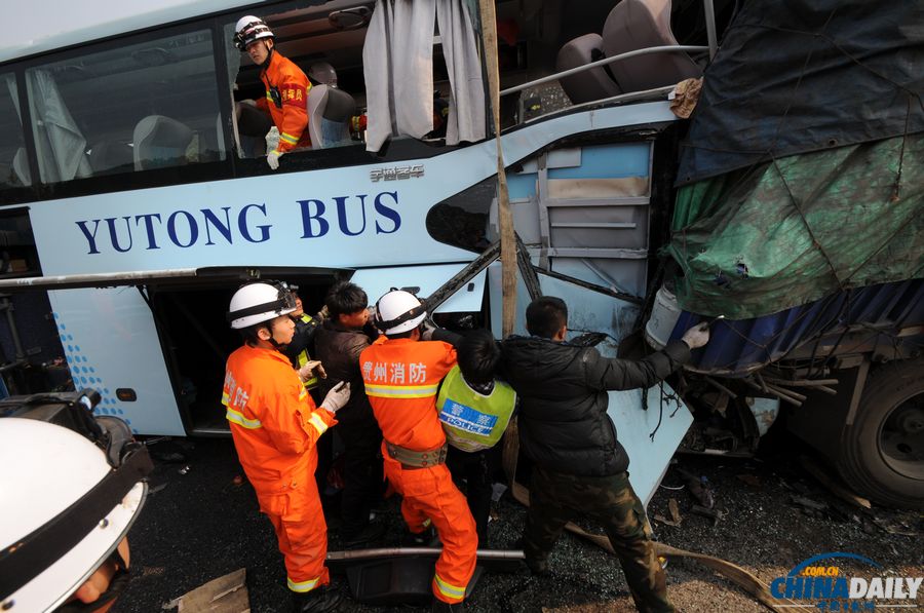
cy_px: 306
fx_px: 384
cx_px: 462
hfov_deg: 100.5
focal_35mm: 15
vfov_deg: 77.1
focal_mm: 10
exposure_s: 1/320
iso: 200
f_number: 7.1
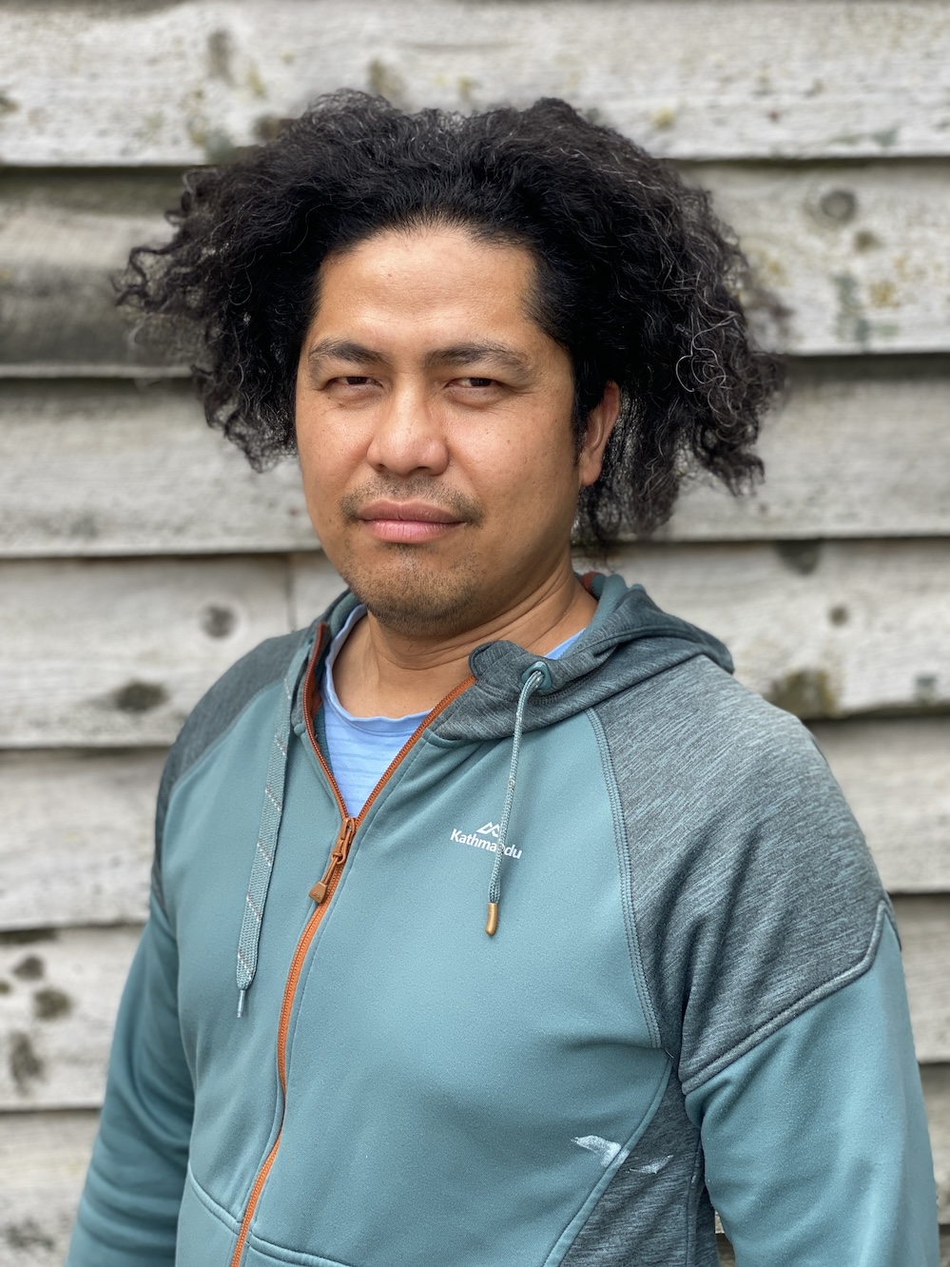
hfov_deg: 28.0
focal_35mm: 52
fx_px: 1903
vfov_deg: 36.8
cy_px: 634
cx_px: 475
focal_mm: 6
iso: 20
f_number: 2
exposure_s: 1/156
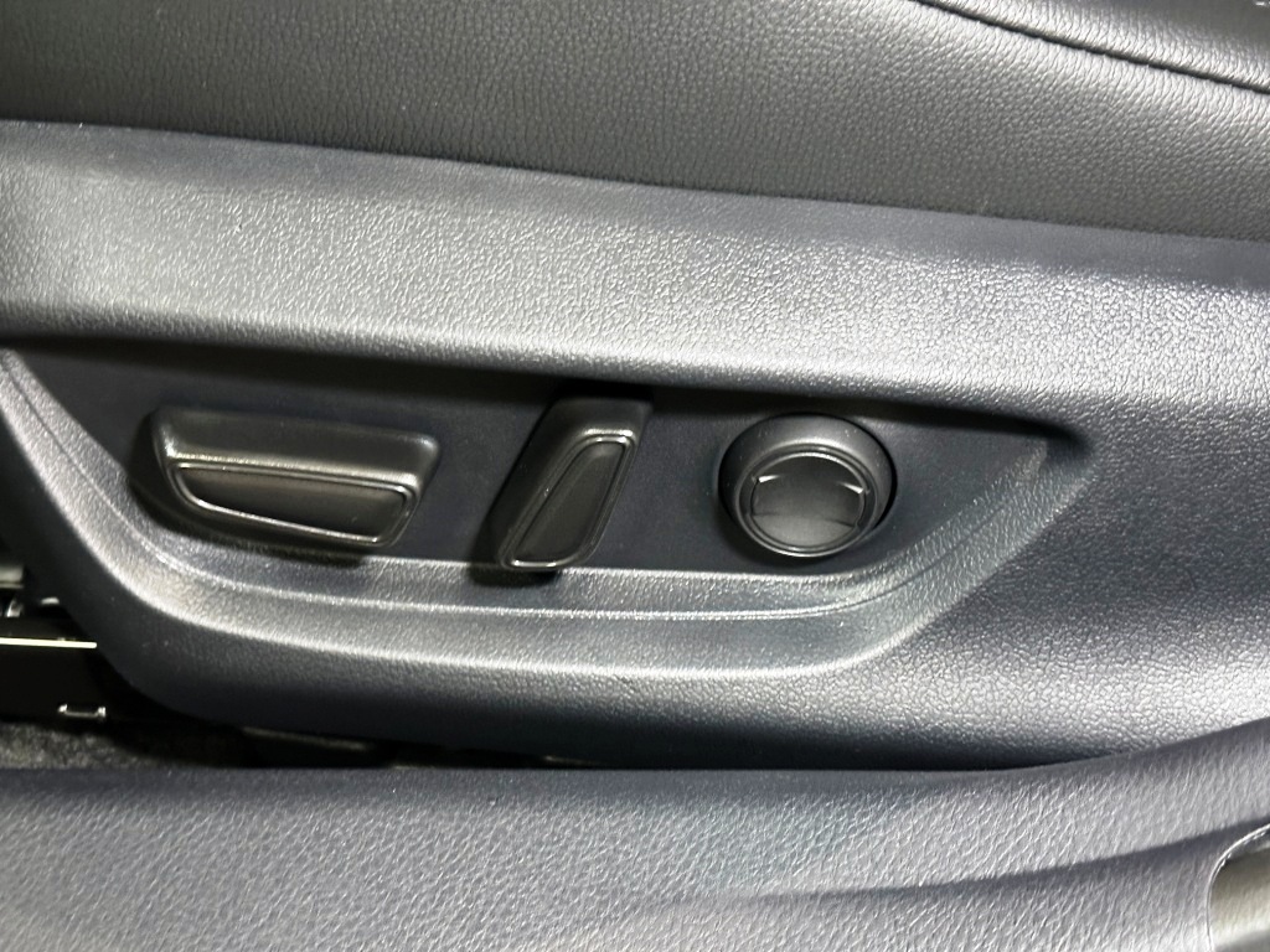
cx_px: 635
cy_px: 476
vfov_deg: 30.3
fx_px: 1761
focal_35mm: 48
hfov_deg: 39.7
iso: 640
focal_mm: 6.86
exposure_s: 1/30
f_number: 1.78
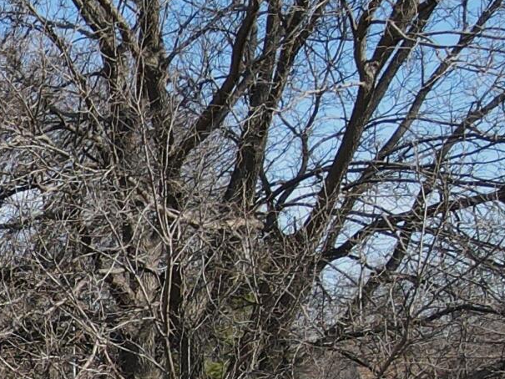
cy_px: 469
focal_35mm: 119
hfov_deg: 13.7
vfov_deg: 12.1
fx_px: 1736
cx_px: -558
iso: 110
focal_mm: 4.5
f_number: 2.8
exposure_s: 1/640
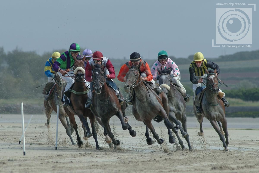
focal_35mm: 300
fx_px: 2158
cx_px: 130
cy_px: 86
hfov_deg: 6.9
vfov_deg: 4.6
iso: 100
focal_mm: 200
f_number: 4.8
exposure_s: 1/750
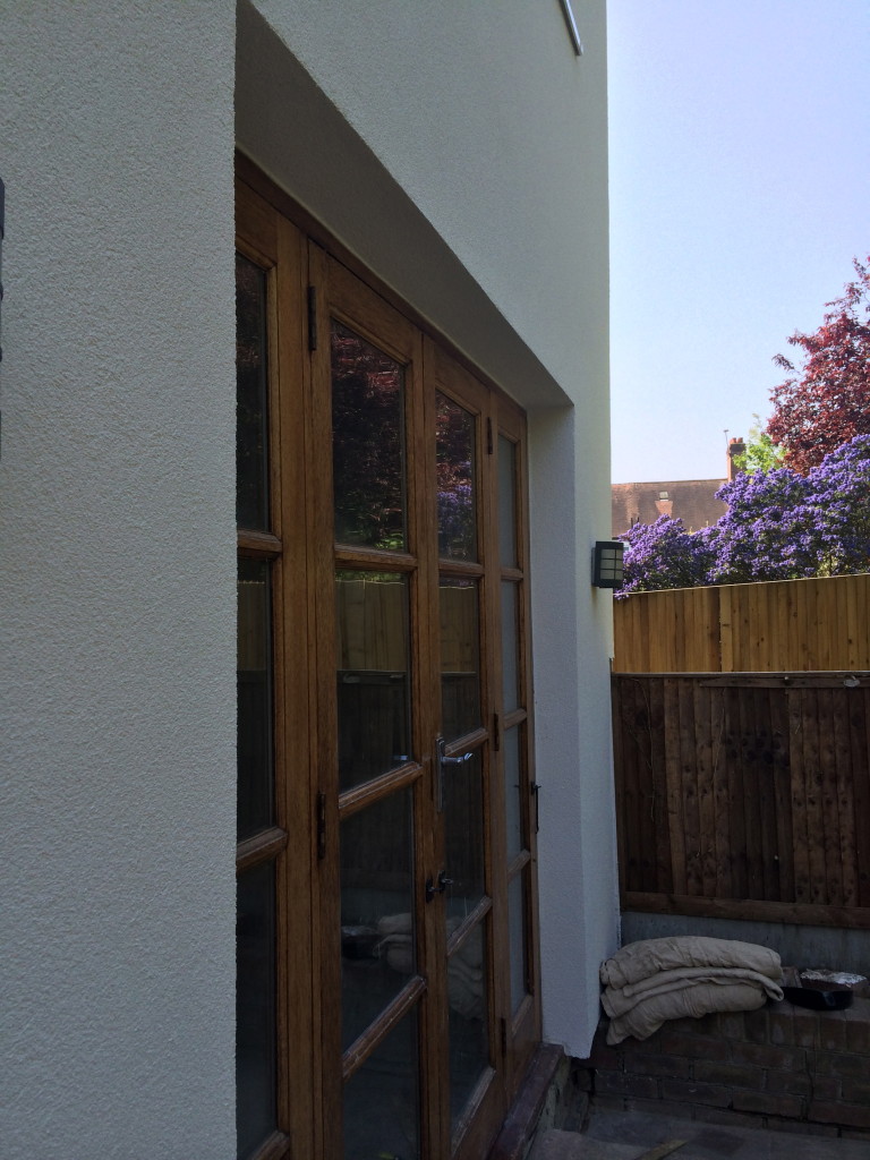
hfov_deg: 46.8
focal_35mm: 30
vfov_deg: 60.0
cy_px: 580
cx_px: 435
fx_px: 1005
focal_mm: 4.12
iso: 32
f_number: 2.2
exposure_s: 1/684
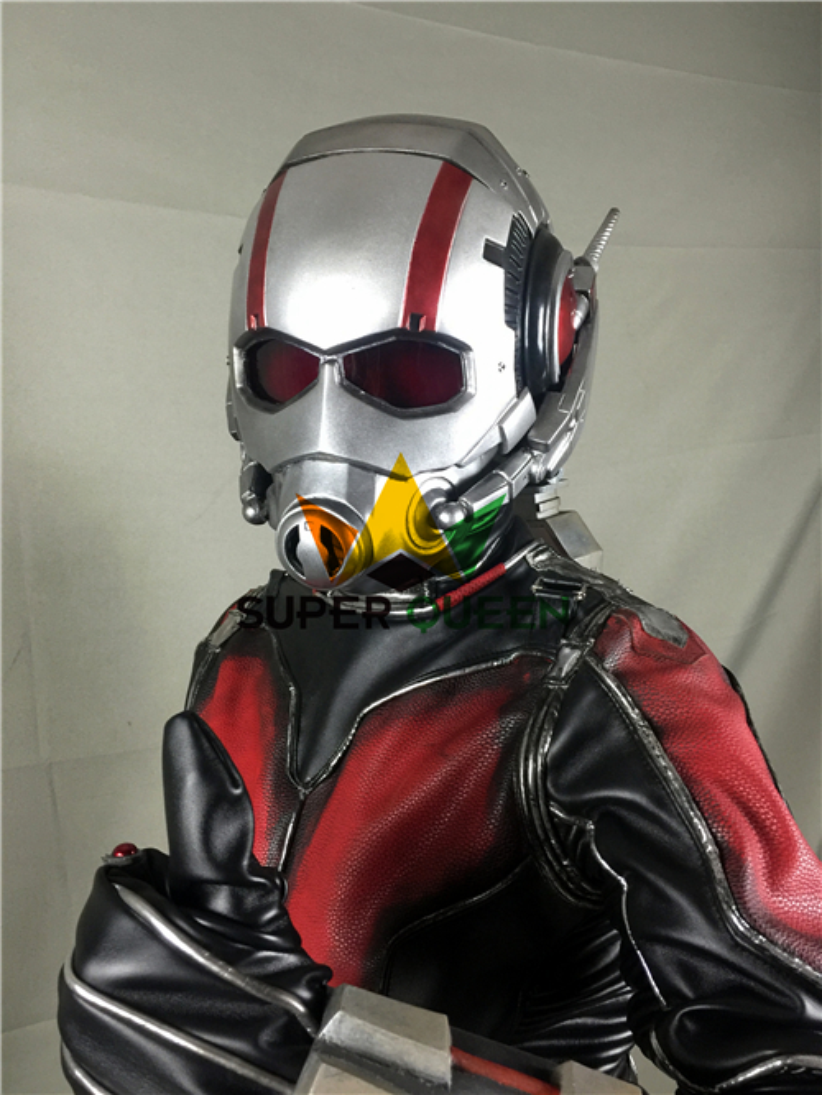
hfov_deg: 48.3
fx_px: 918
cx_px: 411
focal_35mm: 29
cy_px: 548
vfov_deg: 61.6
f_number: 2.2
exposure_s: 1/17
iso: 125
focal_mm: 4.15
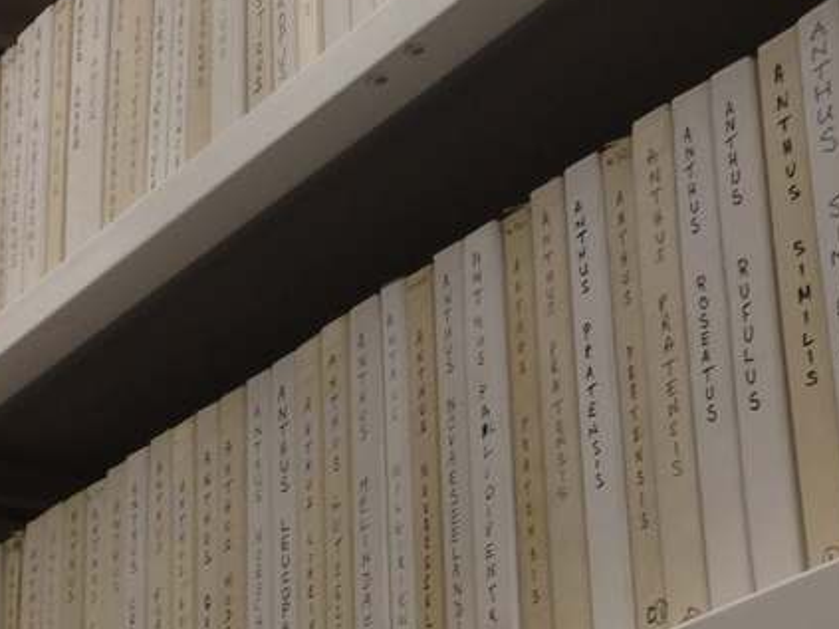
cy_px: 203
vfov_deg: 13.3
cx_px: 448
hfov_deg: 17.7
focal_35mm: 111
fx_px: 2690
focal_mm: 4.28
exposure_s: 1/33
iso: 50
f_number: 2.4
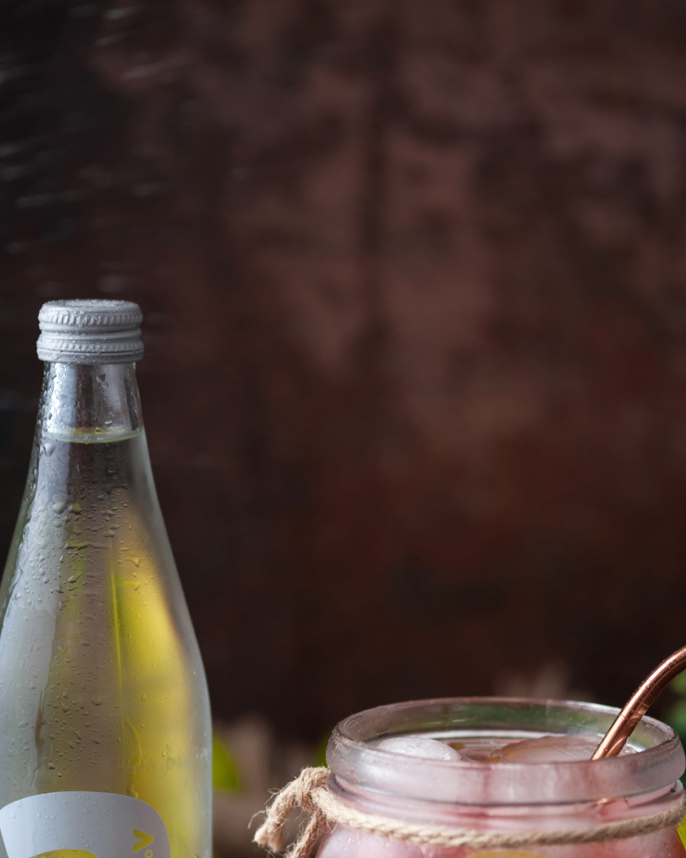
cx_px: 308
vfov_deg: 11.5
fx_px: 4238
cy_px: 610
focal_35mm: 167
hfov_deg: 9.3
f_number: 3.2
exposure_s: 1/80
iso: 100
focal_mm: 105
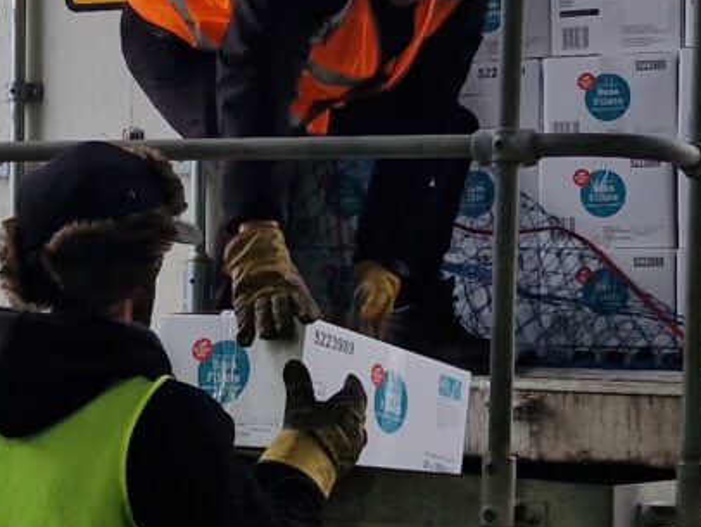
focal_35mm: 116
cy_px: 147
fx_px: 2350
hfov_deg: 16.9
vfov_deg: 12.8
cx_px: 188
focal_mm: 5.4
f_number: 1.8
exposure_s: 1/180
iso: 50
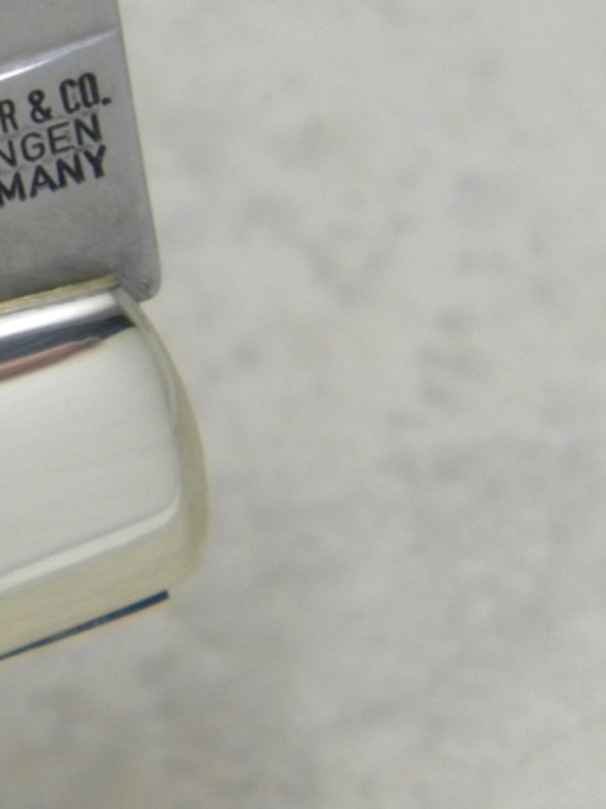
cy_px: 326
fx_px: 8130
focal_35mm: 348
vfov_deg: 5.7
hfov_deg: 4.3
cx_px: -145
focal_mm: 33.1
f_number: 5.2
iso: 400
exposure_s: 1/16.2
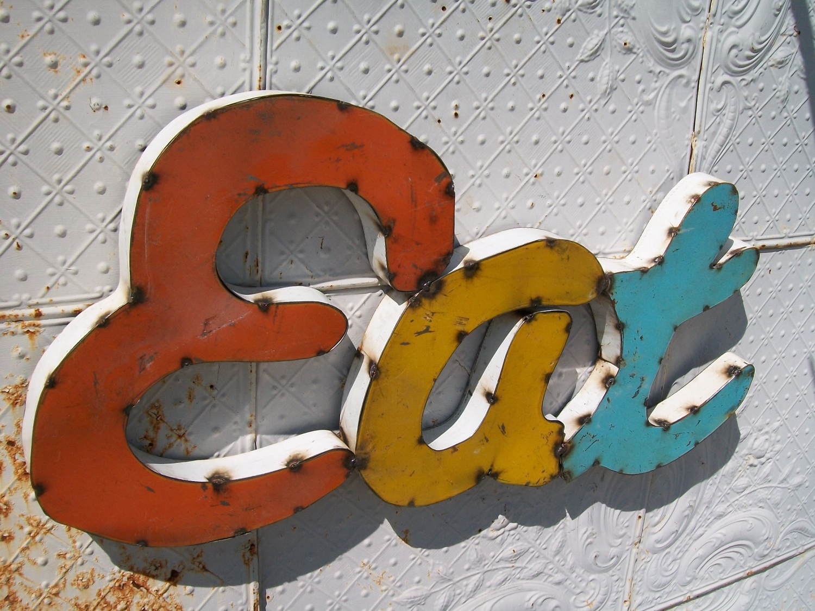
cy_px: 306
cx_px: 408
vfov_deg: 39.7
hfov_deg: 51.4
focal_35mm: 36
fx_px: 848
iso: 80
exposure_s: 1/1000
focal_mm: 6
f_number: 4.8
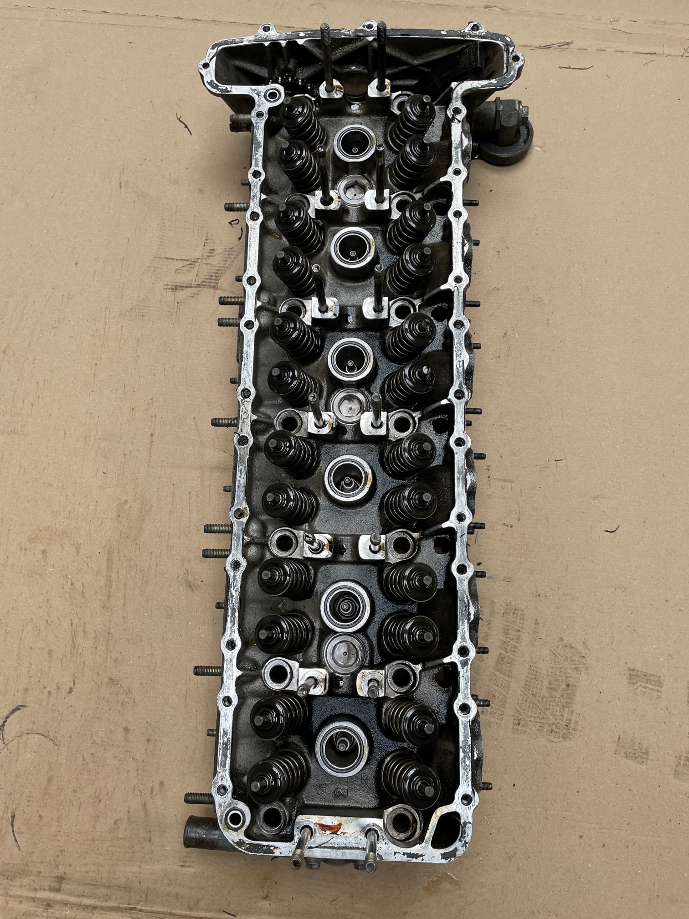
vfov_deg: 67.3
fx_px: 690
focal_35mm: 26
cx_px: 344
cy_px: 460
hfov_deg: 53.1
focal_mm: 4.2
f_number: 1.6
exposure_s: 1/121
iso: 50
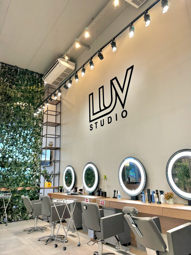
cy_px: 128
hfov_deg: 56.8
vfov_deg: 71.6
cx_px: 96
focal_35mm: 24
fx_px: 177
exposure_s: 1/120
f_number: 1.78
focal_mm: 6.86
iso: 160
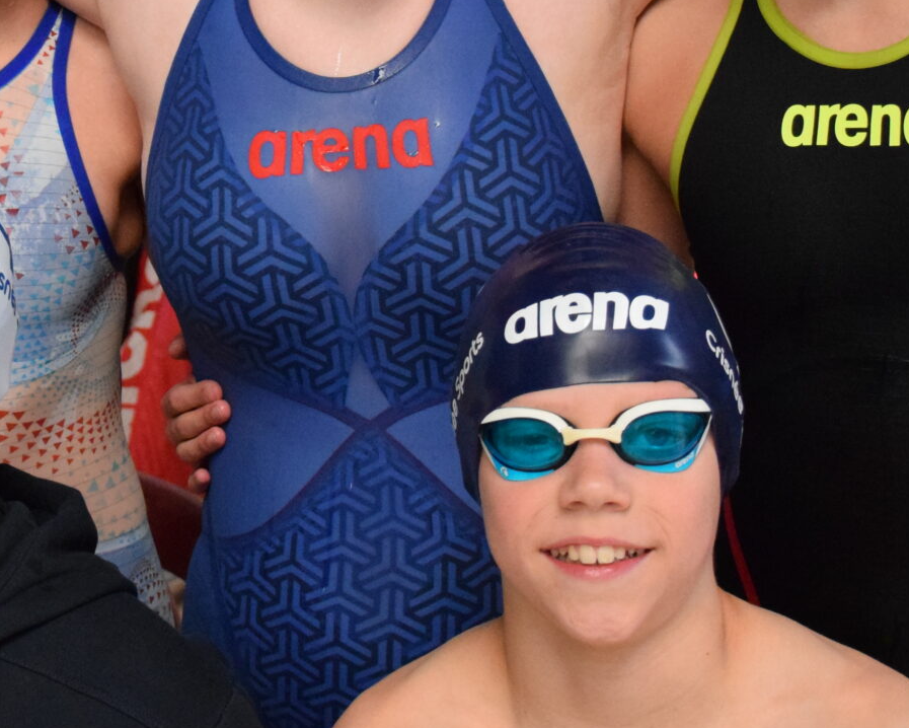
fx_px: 2269
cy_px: 106
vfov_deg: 18.0
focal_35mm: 84
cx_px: 176
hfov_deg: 22.3
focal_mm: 21
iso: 3200
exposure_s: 1/320
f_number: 3.8
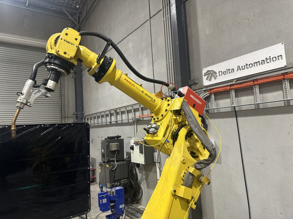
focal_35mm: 24
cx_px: 146
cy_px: 110
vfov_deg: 56.8
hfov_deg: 71.6
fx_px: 203
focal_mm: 6.86
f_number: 1.78
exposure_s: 1/100
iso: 200
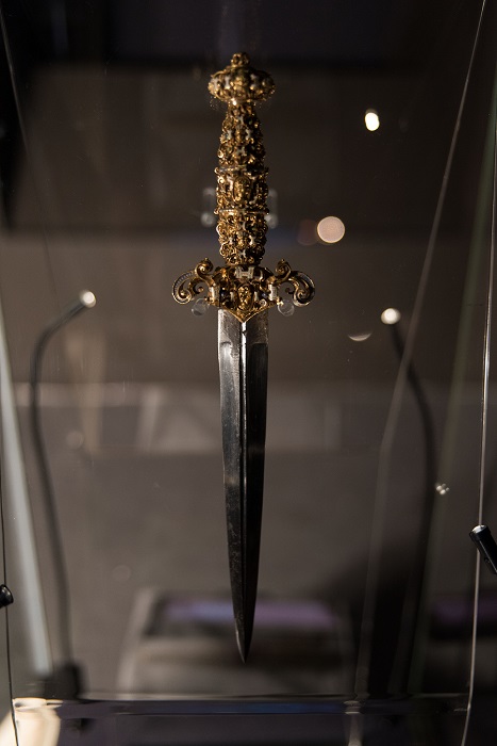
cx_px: 248
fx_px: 828
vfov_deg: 48.4
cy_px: 373
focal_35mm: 40
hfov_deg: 33.4
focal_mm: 40
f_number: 2.8
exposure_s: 1/100
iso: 1600
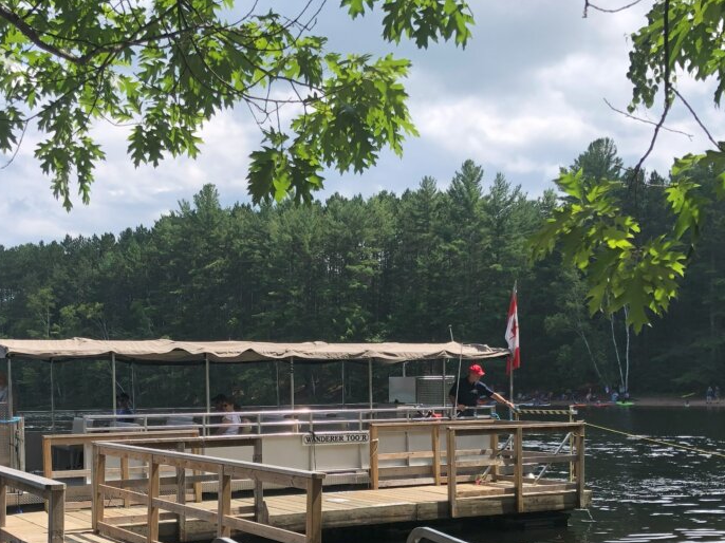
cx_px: 285
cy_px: 423
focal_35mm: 49
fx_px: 1026
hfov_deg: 38.7
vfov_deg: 29.1
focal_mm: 3.99
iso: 20
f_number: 1.8
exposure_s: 1/1372
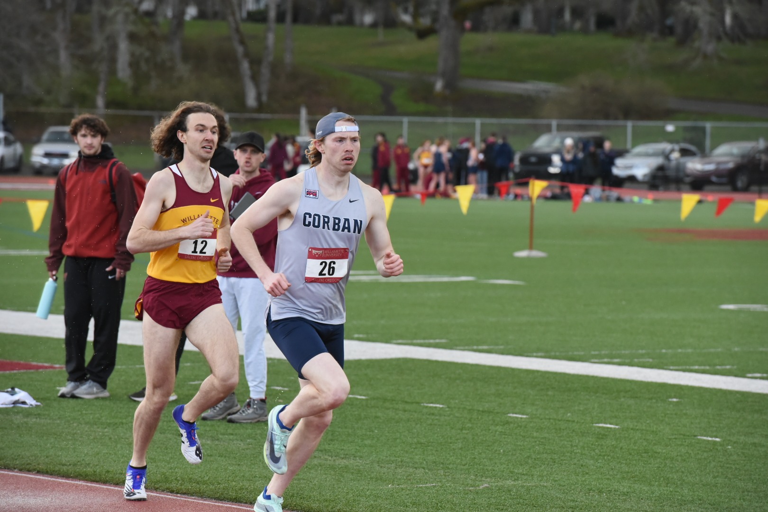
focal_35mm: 200
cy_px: 256
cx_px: 384
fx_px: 4266
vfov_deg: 6.9
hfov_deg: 10.3
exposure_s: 1/1600
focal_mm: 200
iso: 4500
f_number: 8
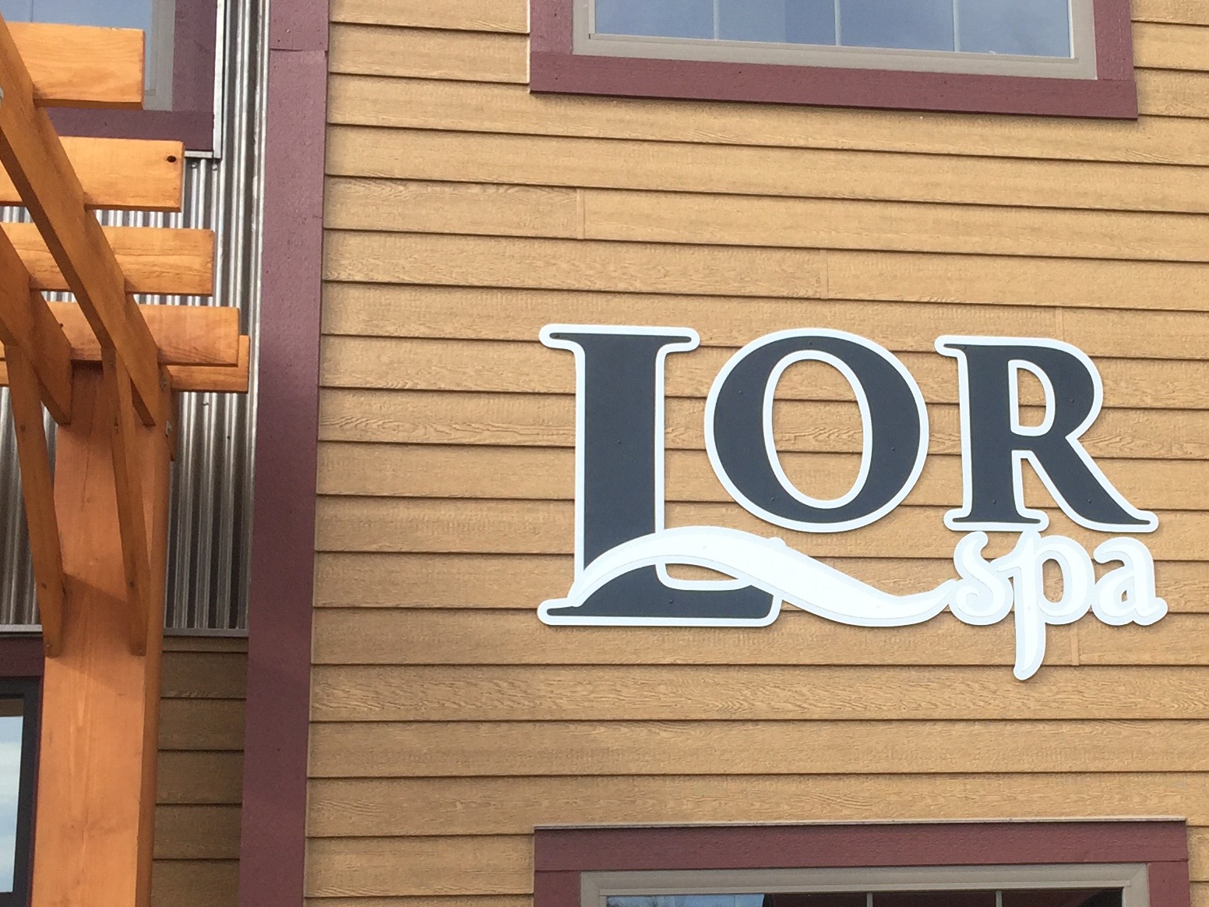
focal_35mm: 61
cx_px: 896
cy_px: 626
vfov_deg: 23.9
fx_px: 2130
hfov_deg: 31.2
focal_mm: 4.15
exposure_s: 1/775
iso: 32
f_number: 2.2
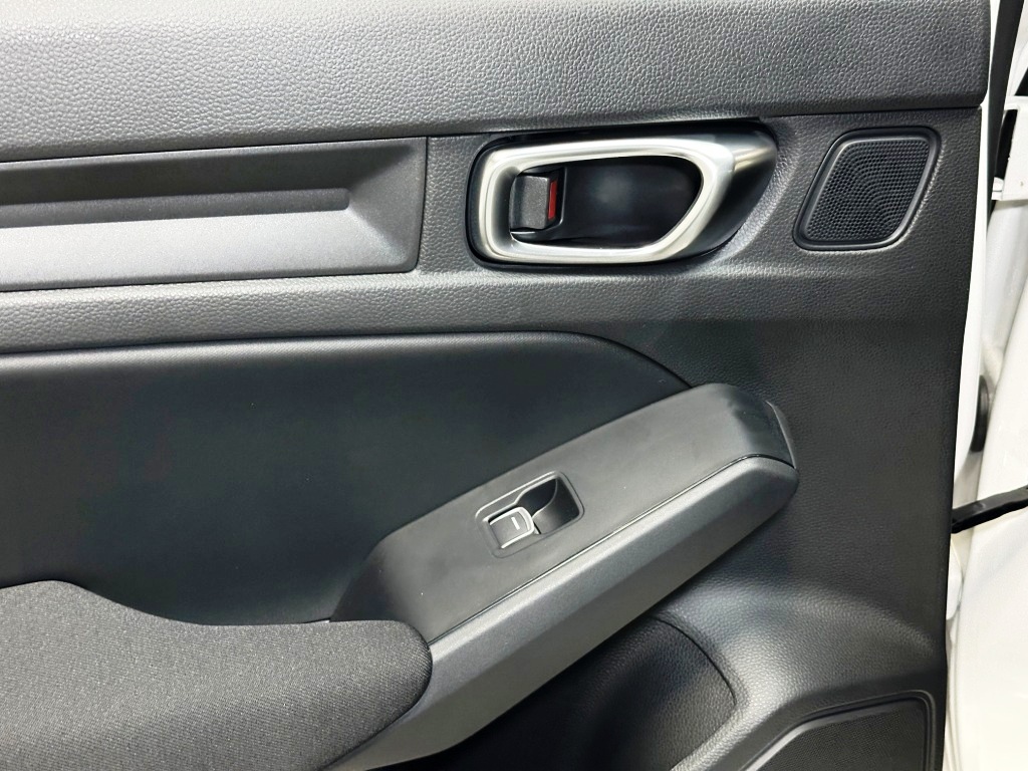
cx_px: 514
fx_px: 1425
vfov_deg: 30.3
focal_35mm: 48
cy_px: 386
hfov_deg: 39.7
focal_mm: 6.86
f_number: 1.78
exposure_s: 1/30
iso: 500
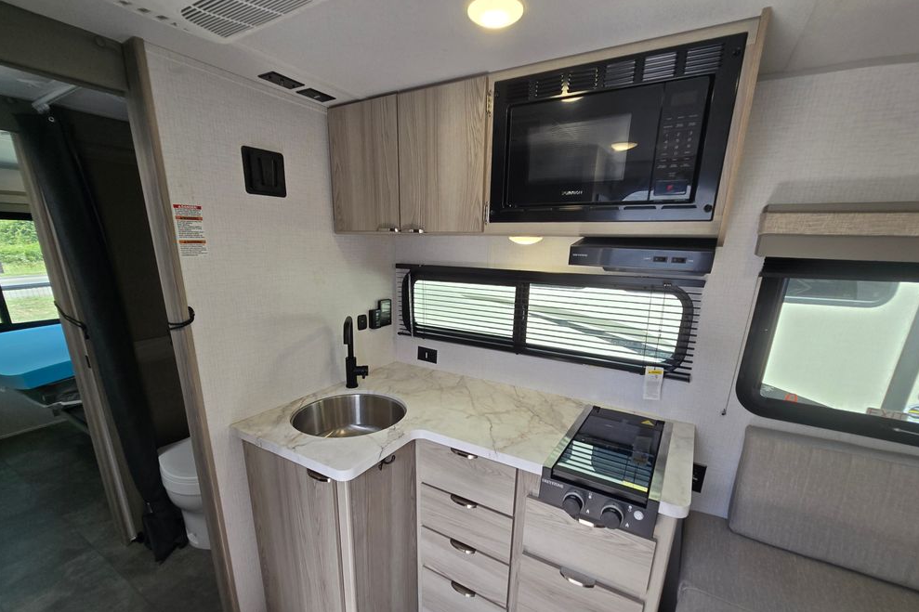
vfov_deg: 80.7
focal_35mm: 14
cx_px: 455
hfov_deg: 104.3
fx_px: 357
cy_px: 349
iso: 50
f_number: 2.2
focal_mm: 2.2
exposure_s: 1/131
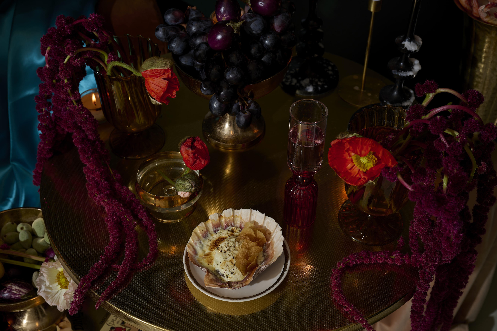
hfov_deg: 41.9
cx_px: 248
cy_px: 166
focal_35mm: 47
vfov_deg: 28.7
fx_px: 649
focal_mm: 47
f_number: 6.3
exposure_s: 1/60
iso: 64
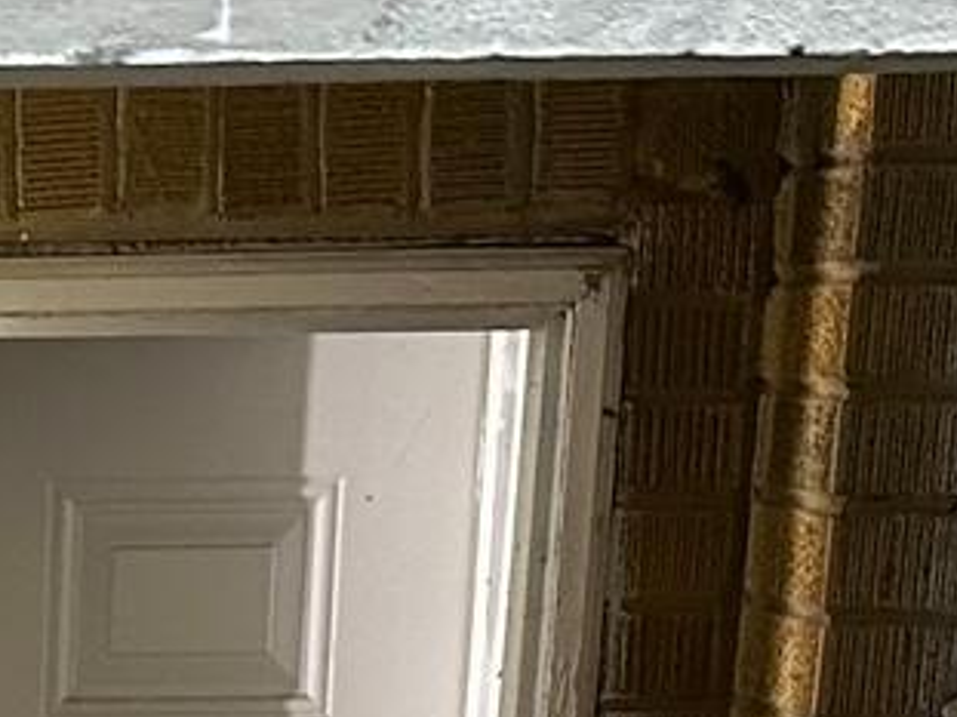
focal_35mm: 158
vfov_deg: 8.3
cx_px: -357
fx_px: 4366
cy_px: 1920
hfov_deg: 12.1
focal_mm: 6.86
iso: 640
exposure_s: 1/60
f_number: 1.78
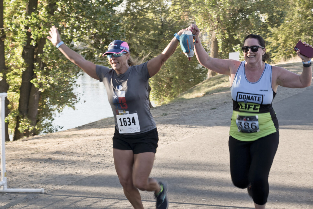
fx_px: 713
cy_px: 104
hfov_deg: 24.8
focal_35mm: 82
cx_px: 156
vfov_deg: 16.7
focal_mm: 55
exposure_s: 1/100
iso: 50
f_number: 8
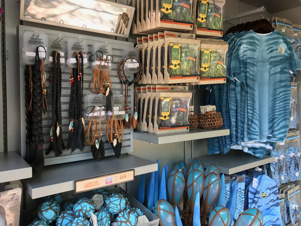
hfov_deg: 63.4
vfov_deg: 49.7
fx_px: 243
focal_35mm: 28
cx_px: 150
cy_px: 113
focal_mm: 3.99
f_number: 1.8
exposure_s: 1/120
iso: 40
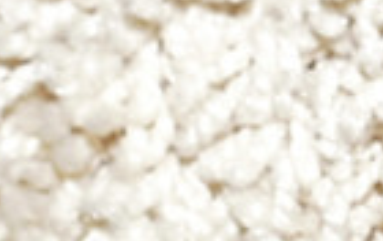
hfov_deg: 3.1
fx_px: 6994
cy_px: -685
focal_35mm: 669
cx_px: 1362
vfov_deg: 1.9
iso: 320
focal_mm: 60
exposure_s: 1/400
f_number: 8
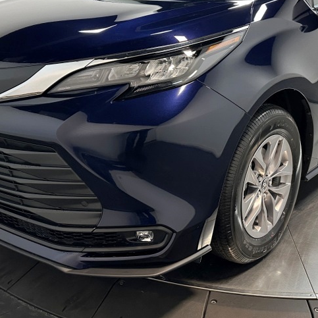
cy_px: 109
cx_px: 178
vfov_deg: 37.2
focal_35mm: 45
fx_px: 468
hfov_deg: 37.5
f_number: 1.78
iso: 400
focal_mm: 6.86
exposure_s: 1/60
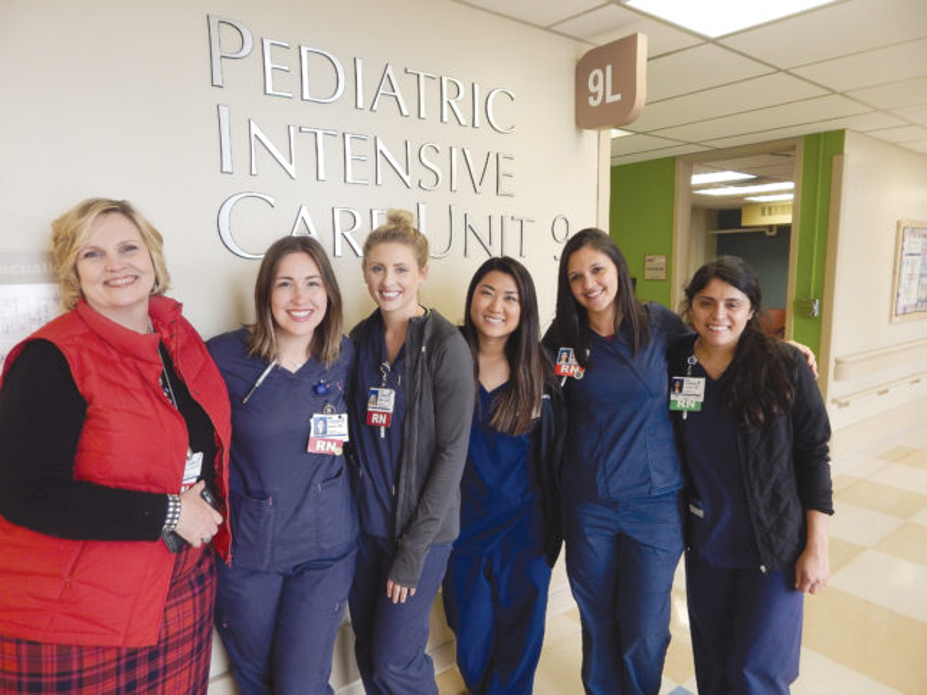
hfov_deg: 76.4
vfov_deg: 61.1
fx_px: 589
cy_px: 348
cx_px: 464
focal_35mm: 22
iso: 180
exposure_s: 1/30
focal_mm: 4
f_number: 3
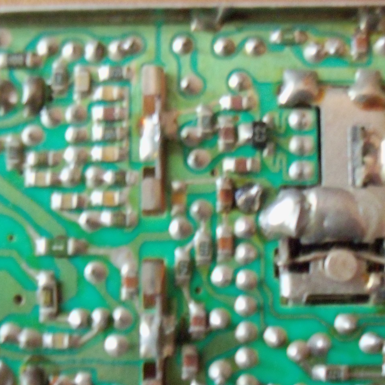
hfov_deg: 30.0
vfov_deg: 30.0
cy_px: 221
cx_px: 203
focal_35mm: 57
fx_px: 717
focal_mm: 5.7
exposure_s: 1/5
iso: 400
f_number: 2.9
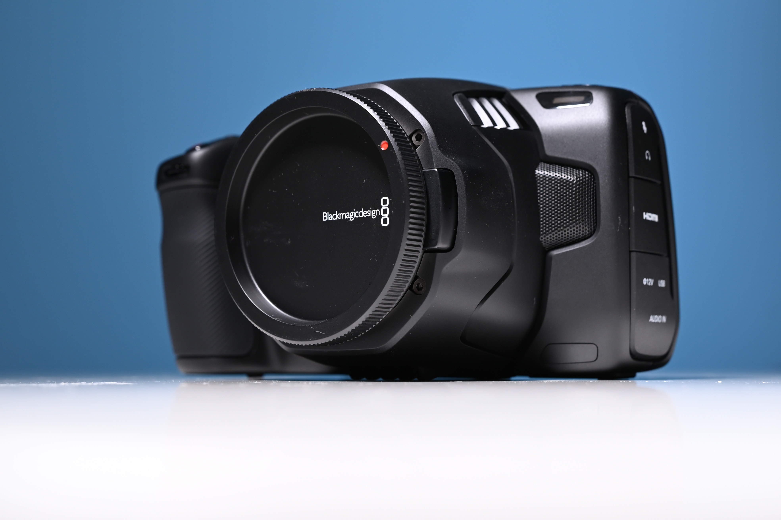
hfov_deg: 38.2
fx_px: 1128
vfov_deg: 26.0
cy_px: 260
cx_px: 390
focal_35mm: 52
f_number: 6.3
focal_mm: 35
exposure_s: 1/40
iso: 400
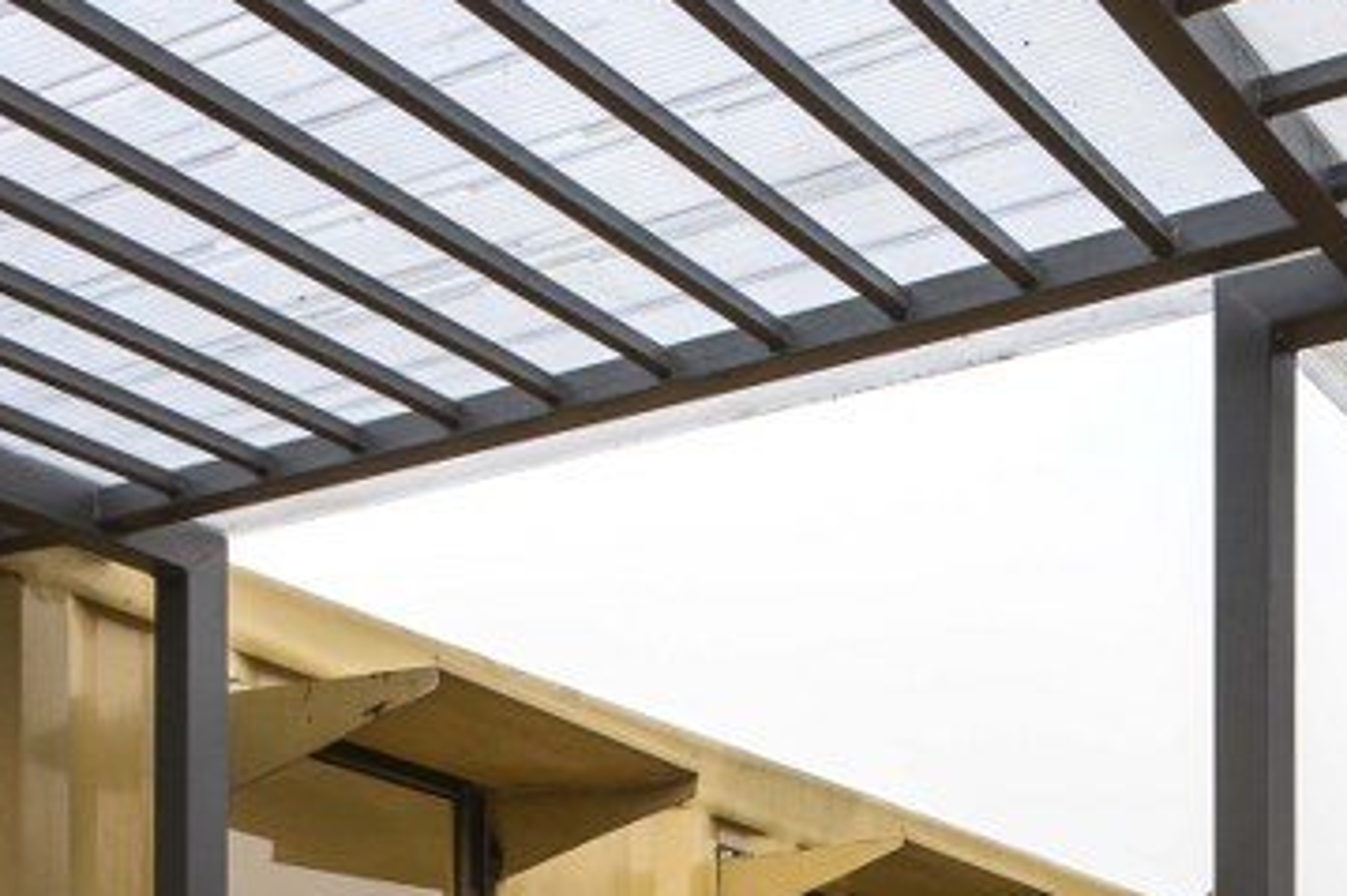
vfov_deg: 20.4
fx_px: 2132
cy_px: 1333
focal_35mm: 57
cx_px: 1246
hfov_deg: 33.0
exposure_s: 1/4
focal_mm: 16
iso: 200
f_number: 8
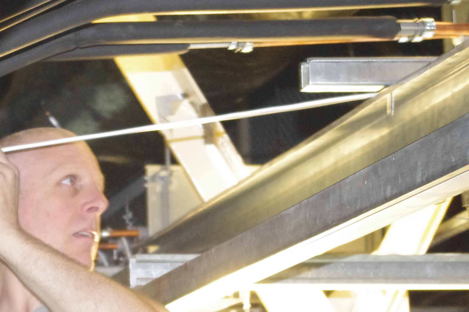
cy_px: 239
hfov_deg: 10.9
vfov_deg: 7.3
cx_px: 10
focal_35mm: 188
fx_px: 2446
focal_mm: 55
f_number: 5.6
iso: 3200
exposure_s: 1/8
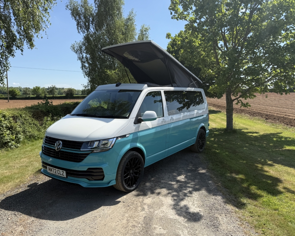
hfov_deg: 66.0
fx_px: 227
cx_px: 145
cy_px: 122
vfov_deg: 54.9
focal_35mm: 26
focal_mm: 6.76
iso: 80
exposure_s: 1/3425
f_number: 1.78
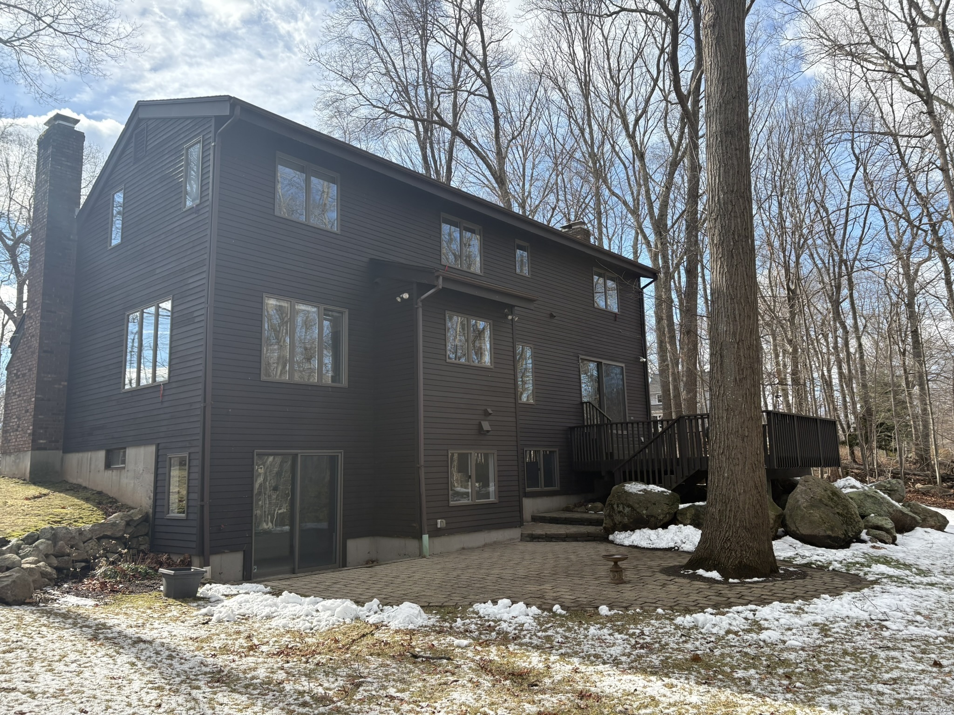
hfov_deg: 67.3
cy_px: 358
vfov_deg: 53.1
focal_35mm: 26
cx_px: 477
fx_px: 717
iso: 64
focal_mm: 5.96
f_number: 1.6
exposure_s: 1/1667
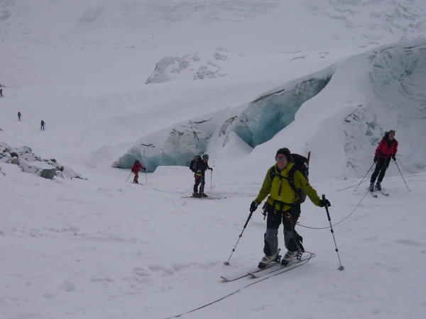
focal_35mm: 41
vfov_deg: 35.1
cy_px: 160
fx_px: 505
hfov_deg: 45.8
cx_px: 213
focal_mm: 5.2
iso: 100
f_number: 9
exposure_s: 1/500
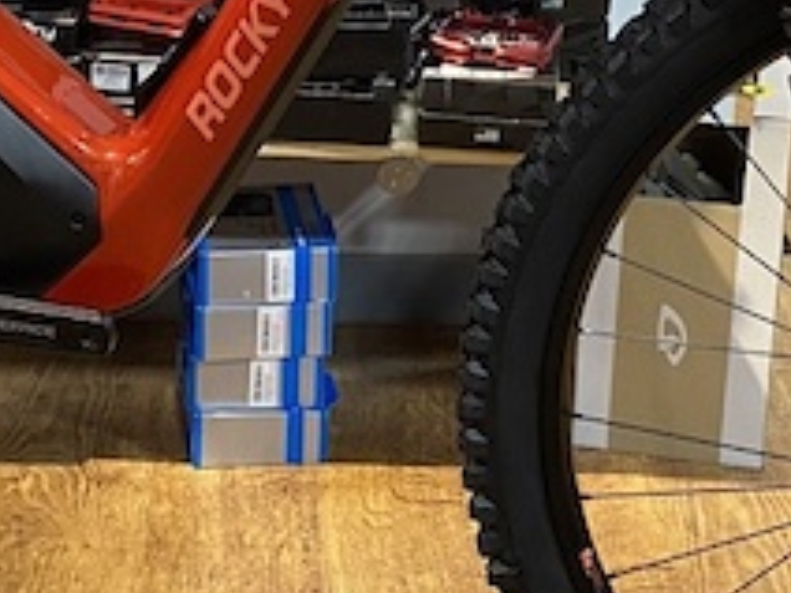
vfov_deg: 15.0
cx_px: 313
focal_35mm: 98
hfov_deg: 20.0
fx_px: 2239
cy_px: 97
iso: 160
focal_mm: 4.25
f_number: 1.8
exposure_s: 1/60
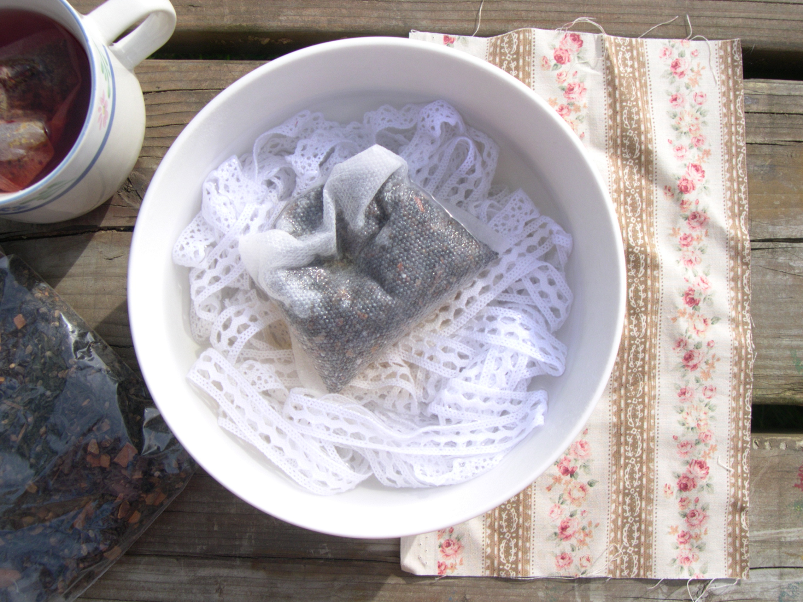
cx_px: 402
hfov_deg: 49.0
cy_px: 301
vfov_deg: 37.7
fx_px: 881
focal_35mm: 38
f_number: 7.6
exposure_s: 1/116
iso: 100
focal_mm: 8
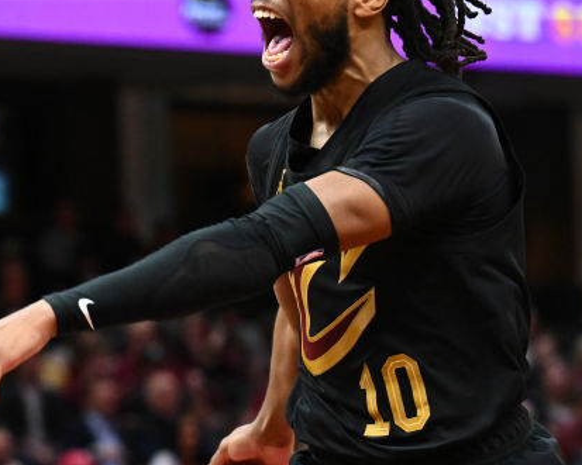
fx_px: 5010
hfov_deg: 6.6
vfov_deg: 5.3
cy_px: 226
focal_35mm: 291
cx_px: 482
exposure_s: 1/1600
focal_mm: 125
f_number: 4
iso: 6400
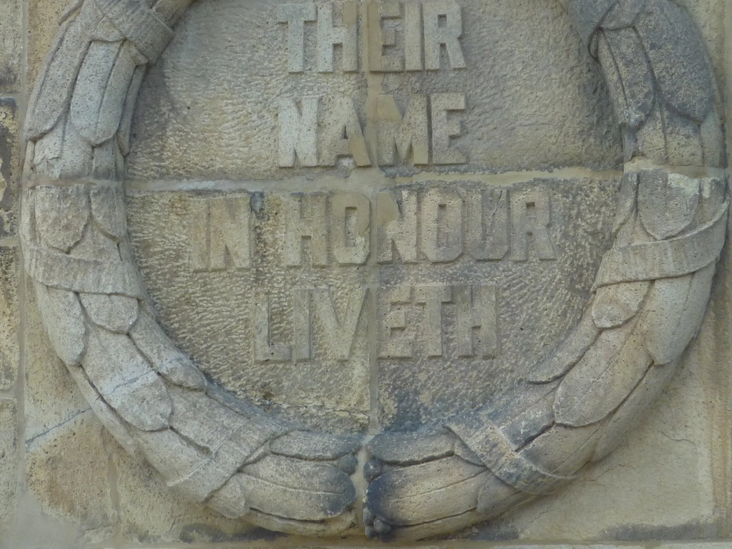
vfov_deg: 4.3
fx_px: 7360
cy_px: 186
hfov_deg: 5.7
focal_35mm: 348
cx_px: 380
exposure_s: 1/100
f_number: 4.7
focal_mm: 39.7
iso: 160
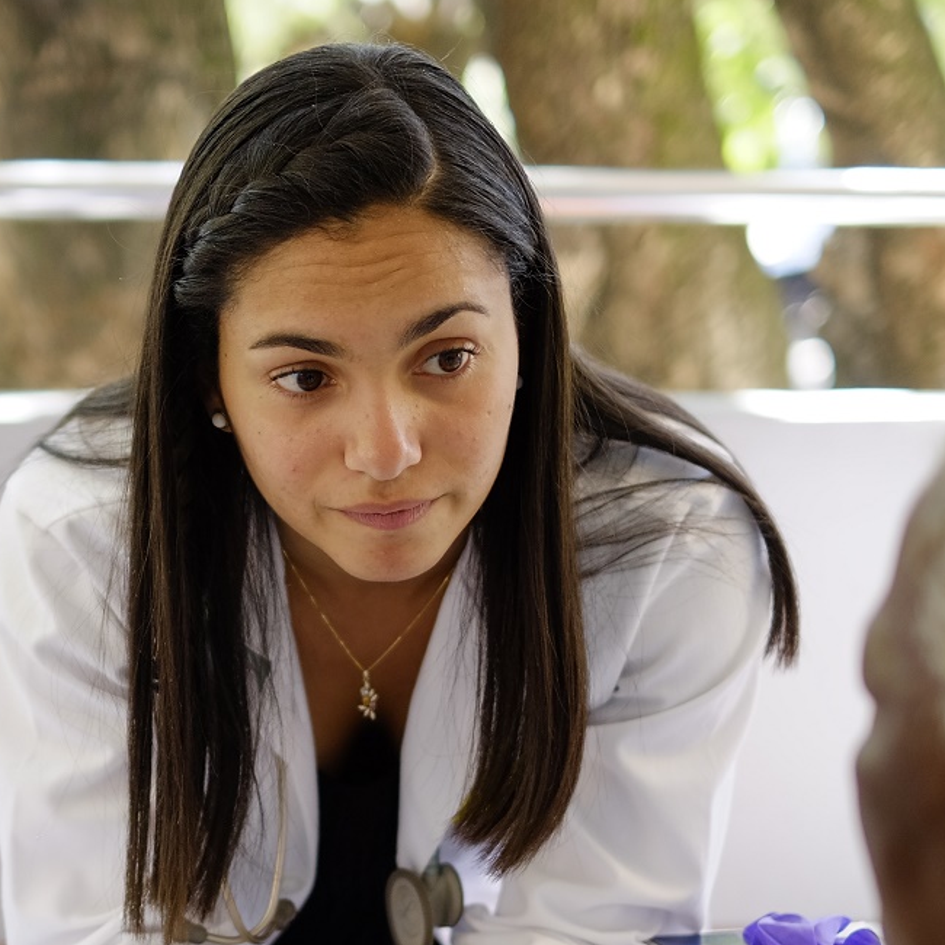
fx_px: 3212
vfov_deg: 16.7
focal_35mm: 104
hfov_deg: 16.6
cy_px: 673
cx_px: 161
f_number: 1.4
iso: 400
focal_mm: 35
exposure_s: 1/350
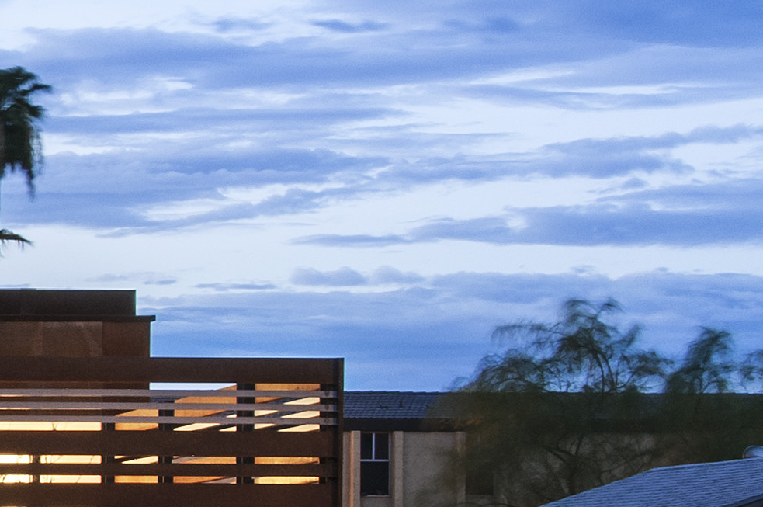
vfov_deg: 8.7
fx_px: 3324
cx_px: -780
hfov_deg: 11.7
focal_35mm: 157
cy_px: 320
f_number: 11
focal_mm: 24
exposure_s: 15
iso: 200
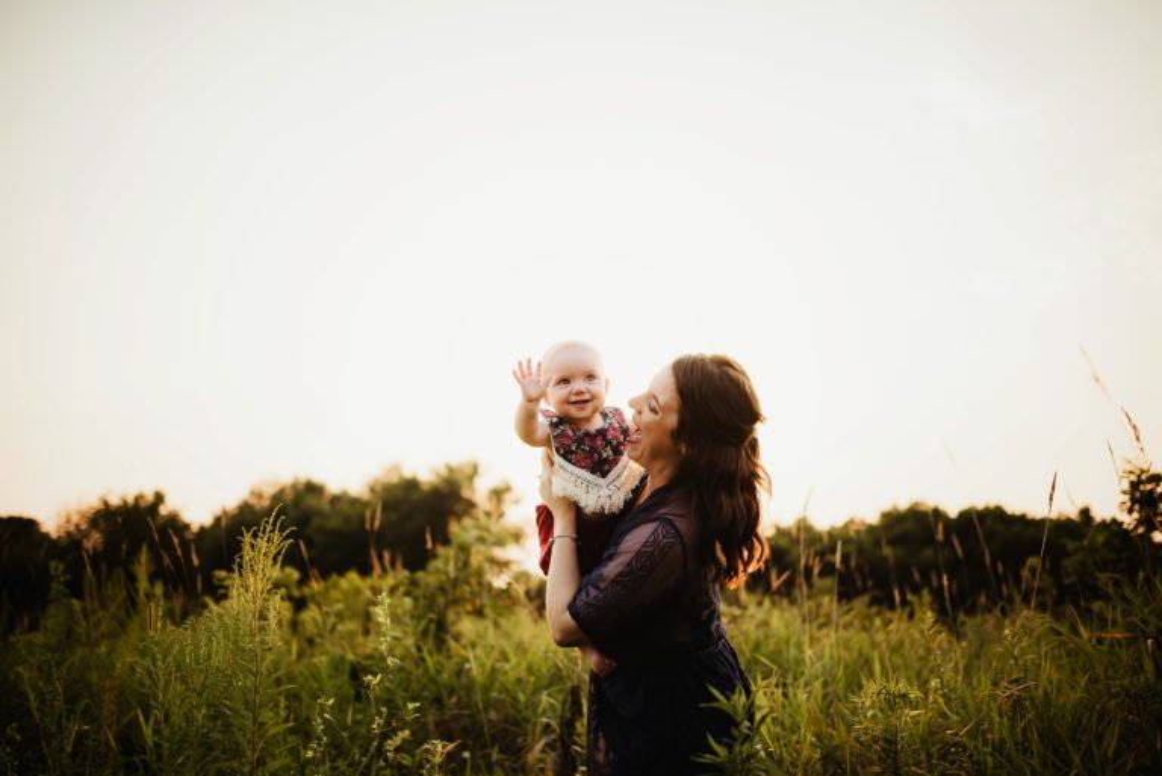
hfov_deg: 54.4
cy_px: 388
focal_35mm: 35
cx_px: 581
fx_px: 1130
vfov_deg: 37.9
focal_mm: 35
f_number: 1.4
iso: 125
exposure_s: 1/1600
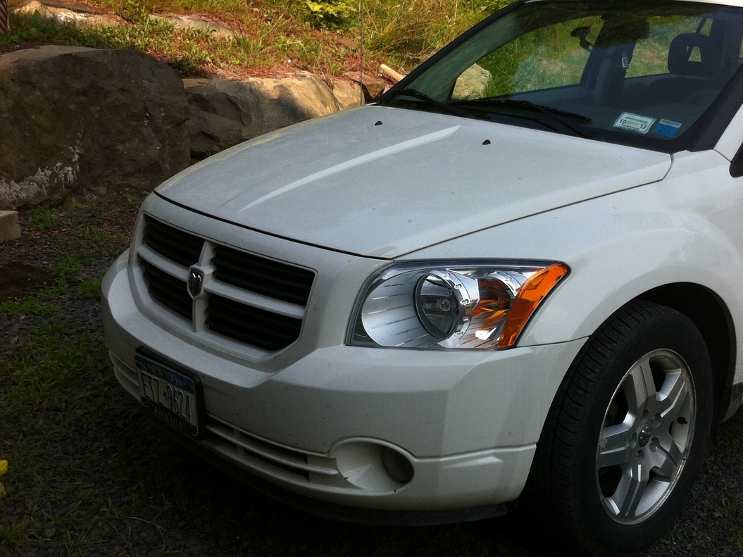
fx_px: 1137
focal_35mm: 53
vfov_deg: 27.5
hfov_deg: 35.6
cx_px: 535
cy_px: 257
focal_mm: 3.85
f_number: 2.8
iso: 80
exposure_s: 1/838
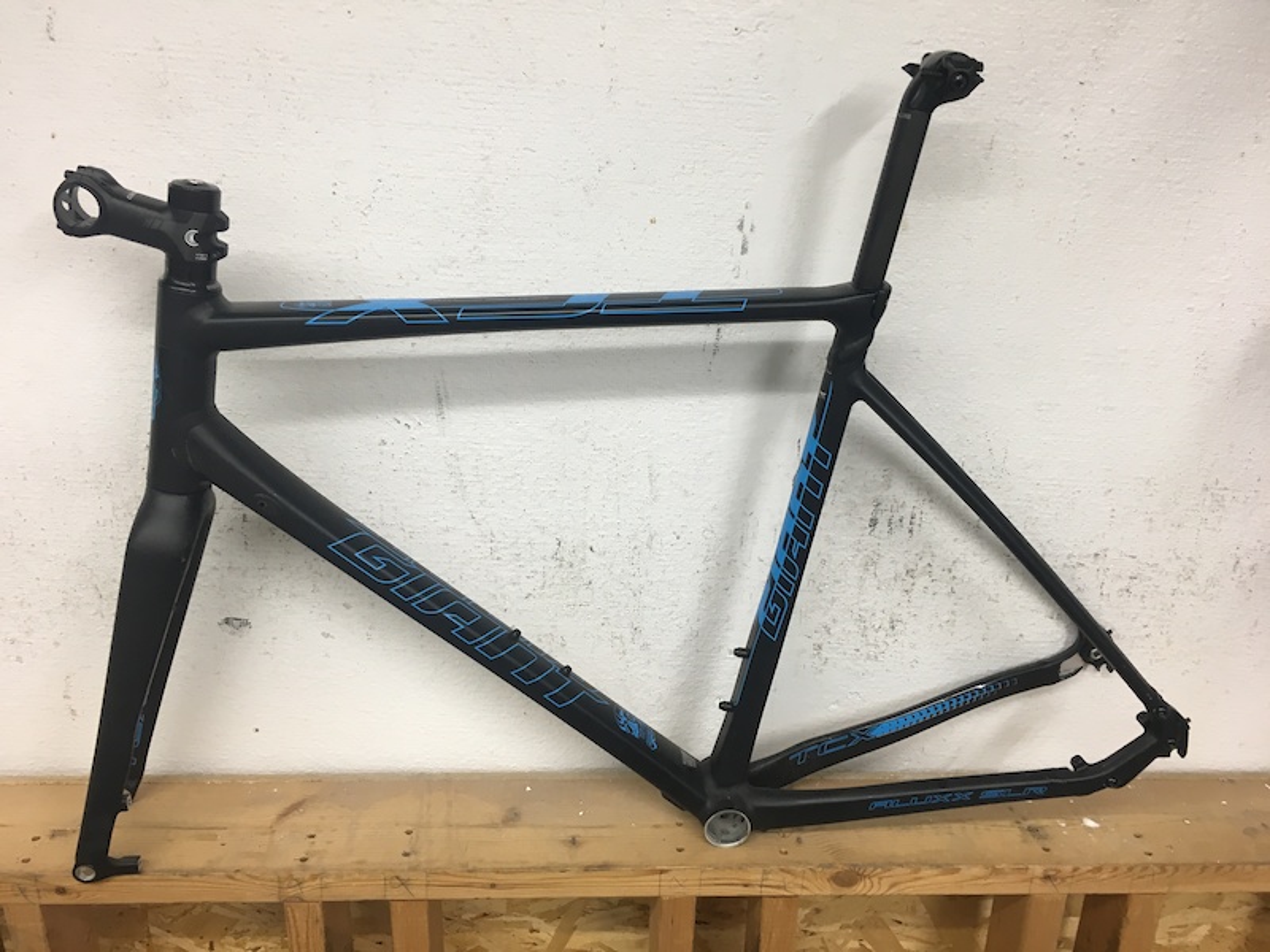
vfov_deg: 48.2
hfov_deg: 61.7
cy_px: 476
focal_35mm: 29
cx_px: 635
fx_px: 1064
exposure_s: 1/30
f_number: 2.2
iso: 50
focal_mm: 4.15
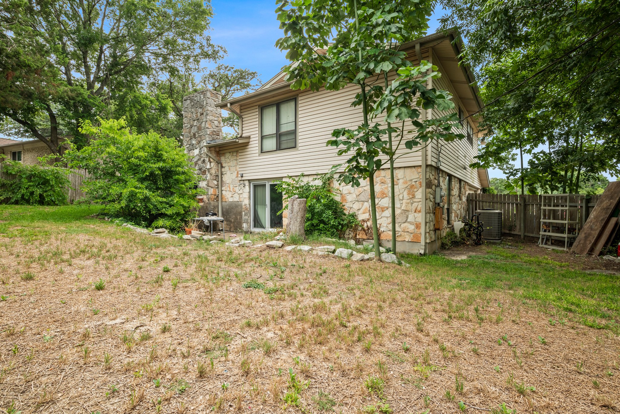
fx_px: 284
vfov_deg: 72.1
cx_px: 310
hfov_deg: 95.0
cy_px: 207
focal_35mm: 16
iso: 400
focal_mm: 16.5
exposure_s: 1/15
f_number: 10
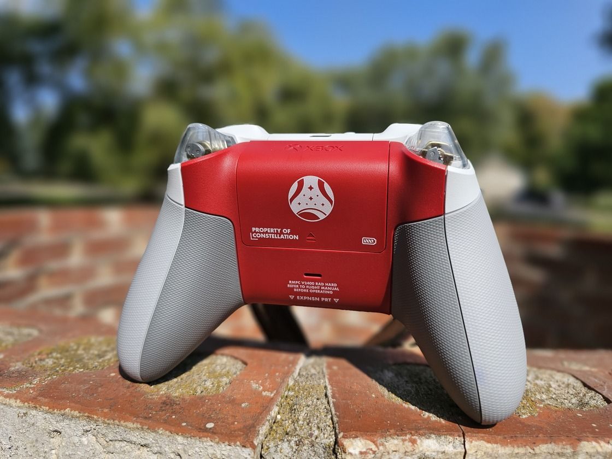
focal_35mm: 23
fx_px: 407
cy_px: 230
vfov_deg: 58.9
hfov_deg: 73.9
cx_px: 306
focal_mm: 6.3
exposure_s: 1/1336
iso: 16
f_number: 1.7
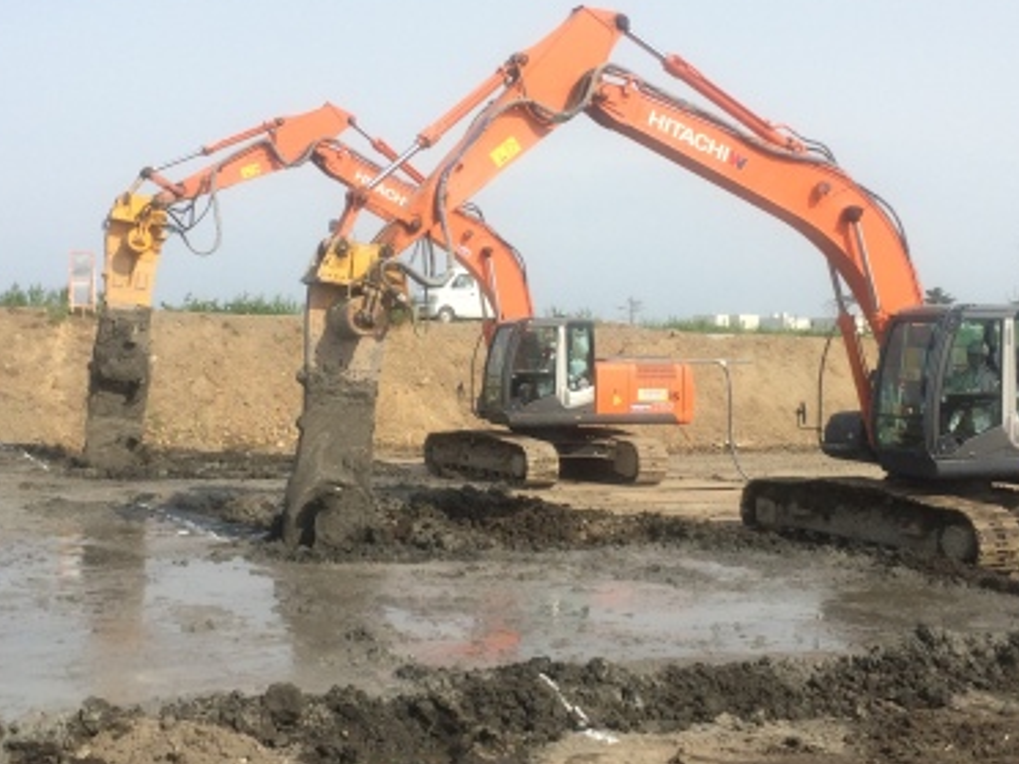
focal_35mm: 39
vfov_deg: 36.7
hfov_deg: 47.8
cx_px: 556
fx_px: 1148
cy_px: 297
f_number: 2.2
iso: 32
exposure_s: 1/2415
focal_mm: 4.15
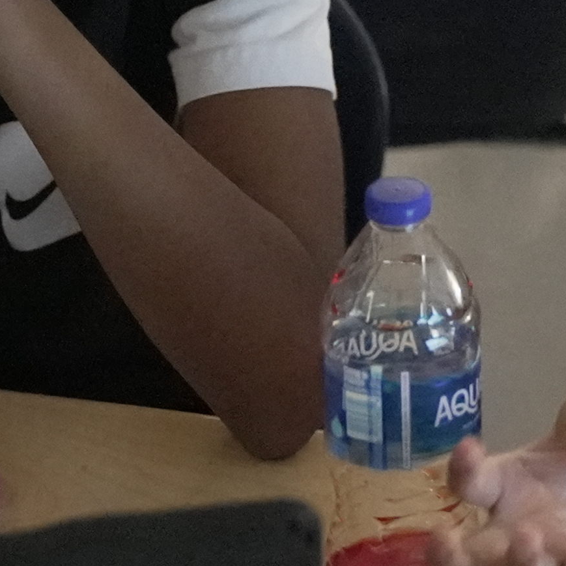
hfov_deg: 10.4
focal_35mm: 166
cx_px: 618
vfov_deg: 10.4
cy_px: -94
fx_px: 3071
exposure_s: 1/160
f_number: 2.8
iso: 25600
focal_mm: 40
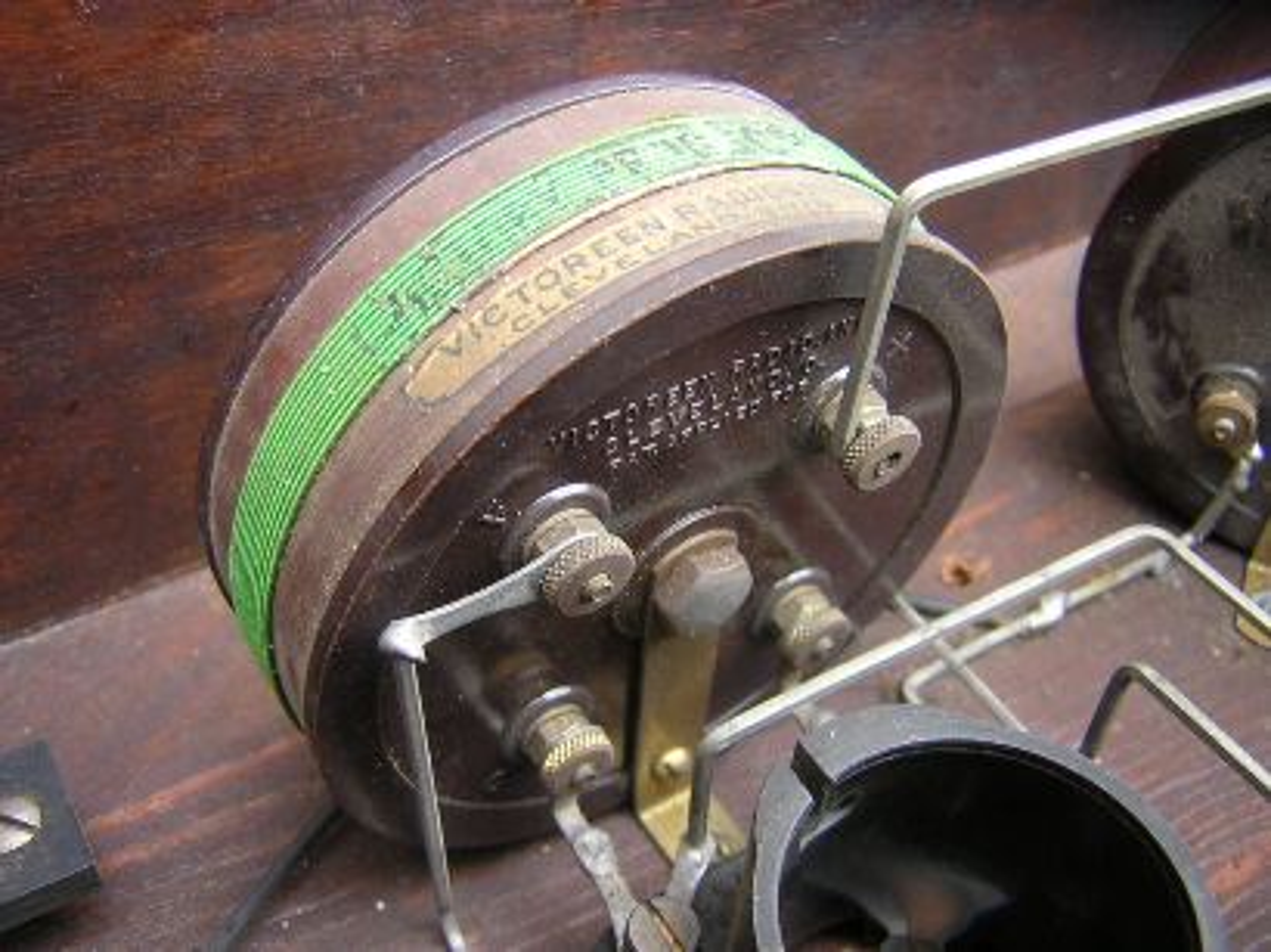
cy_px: 476
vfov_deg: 39.6
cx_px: 636
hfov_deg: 51.4
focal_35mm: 36
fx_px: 1321
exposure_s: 1/22.6
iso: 100
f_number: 2.6
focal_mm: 4.7
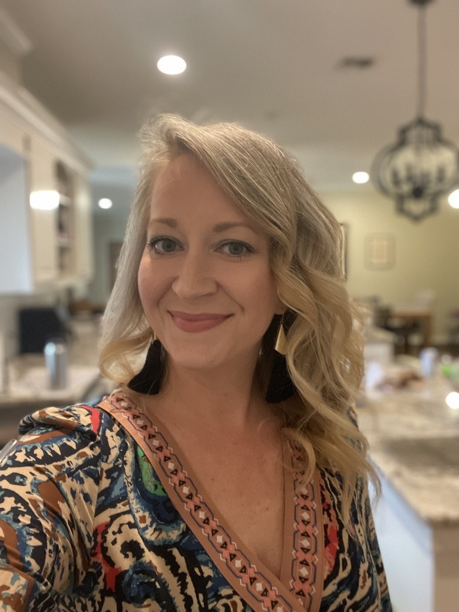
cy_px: 306
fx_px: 530
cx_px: 230
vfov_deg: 60.0
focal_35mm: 30
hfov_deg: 46.8
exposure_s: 1/30
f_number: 2.2
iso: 500
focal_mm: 2.71
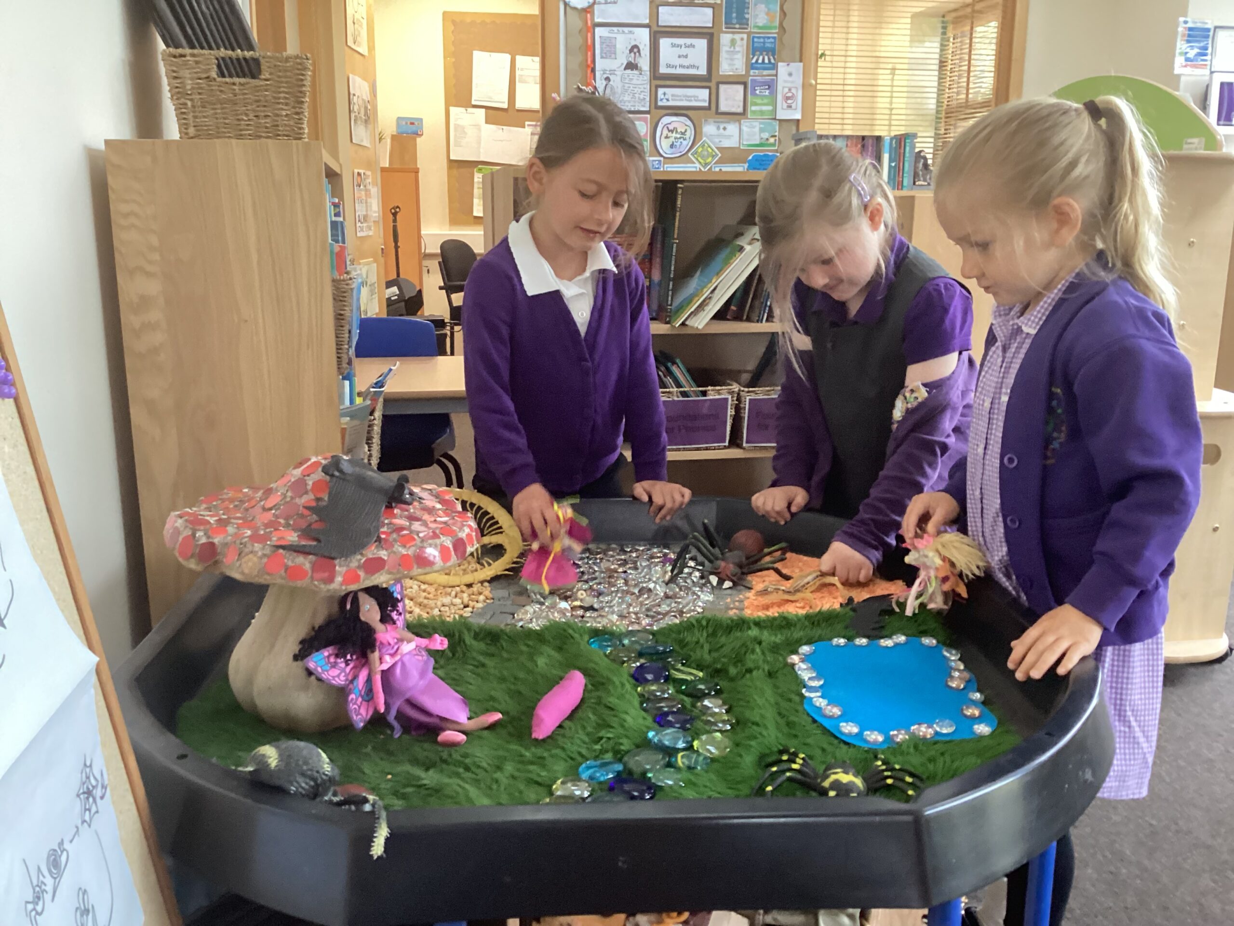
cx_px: 617
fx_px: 1105
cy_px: 463
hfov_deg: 58.4
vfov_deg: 45.4
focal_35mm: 31
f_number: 2.4
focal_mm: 3.3
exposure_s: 1/40
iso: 320
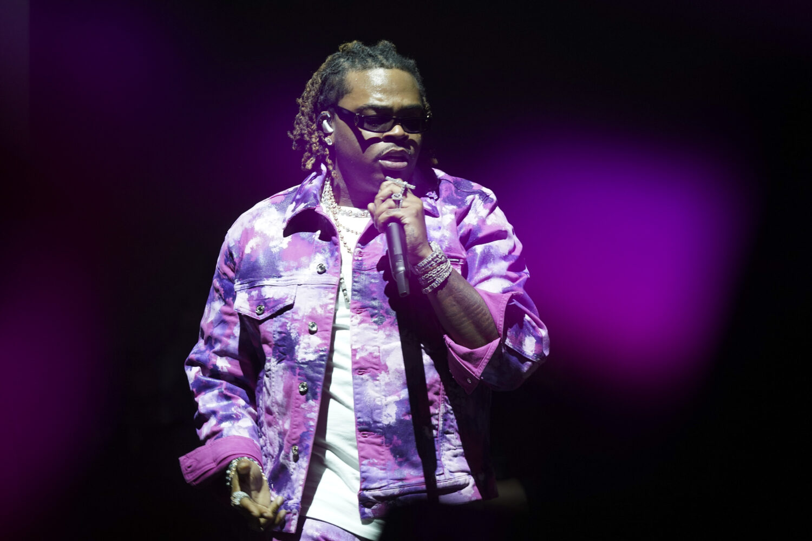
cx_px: 406
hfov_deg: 10.6
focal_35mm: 194
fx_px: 4375
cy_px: 270
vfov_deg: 7.1
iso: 1250
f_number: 4
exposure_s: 1/250
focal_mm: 194
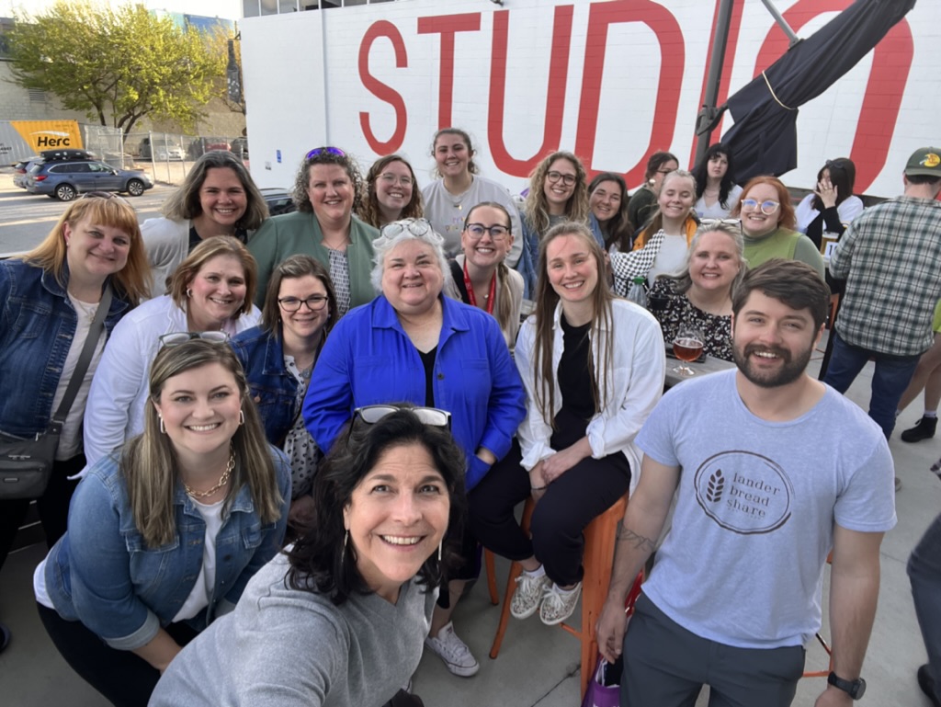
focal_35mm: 23
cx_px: 470
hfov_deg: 73.9
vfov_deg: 58.9
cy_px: 354
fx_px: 626
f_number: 2.2
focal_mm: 2.71
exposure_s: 1/121
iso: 32
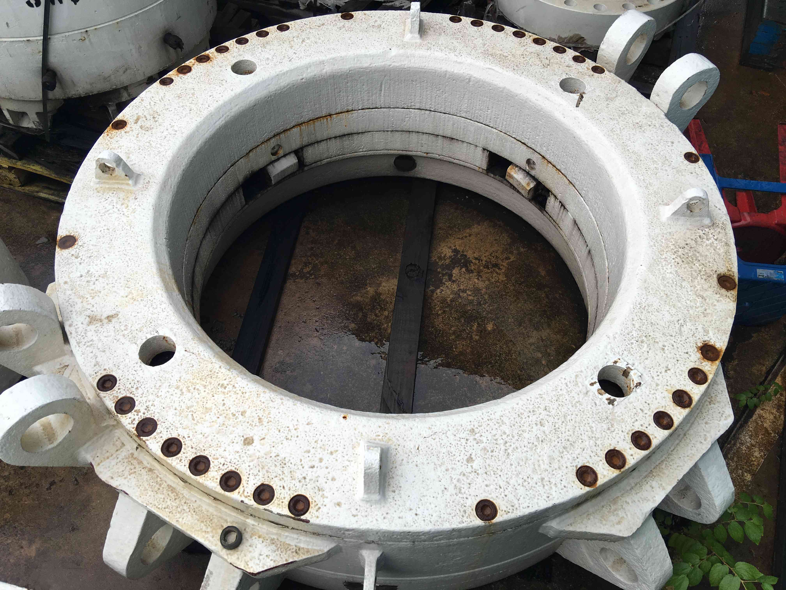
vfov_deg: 48.2
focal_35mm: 29
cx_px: 393
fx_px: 658
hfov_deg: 61.7
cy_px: 295
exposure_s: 1/413
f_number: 2.2
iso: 25
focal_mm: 4.15
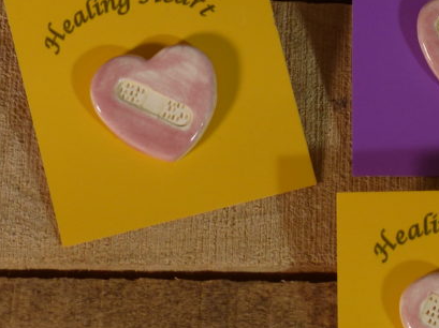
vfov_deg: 7.9
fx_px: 2382
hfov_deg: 10.4
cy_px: 40
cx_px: 479
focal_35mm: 188
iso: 100
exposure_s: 1/13
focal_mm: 13.5
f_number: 4
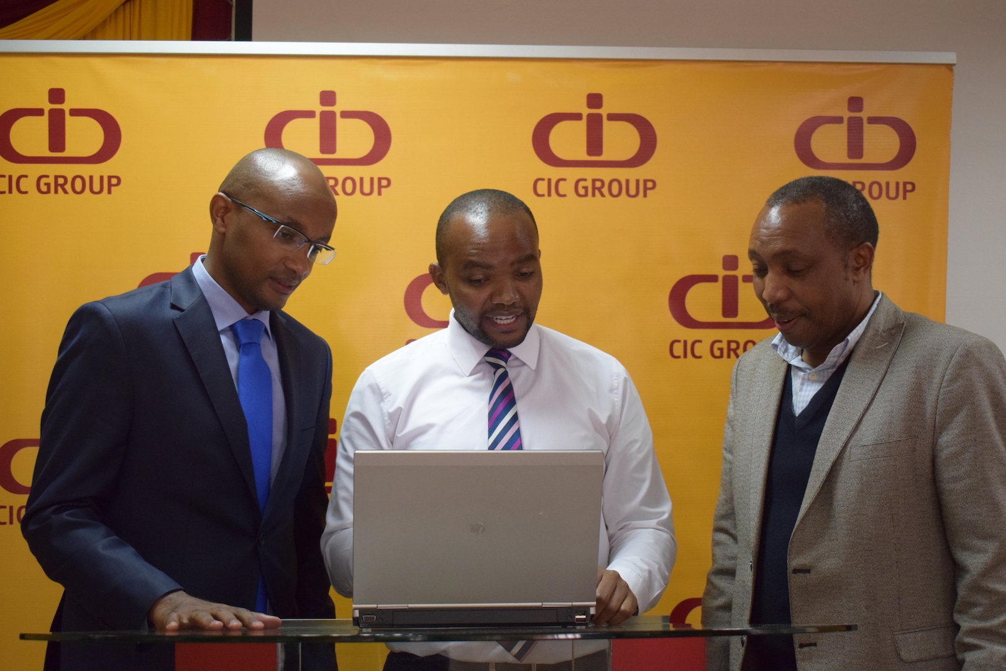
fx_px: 1467
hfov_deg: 37.8
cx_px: 503
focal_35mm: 52
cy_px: 336
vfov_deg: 25.8
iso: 2500
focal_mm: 35
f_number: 4.5
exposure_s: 1/60
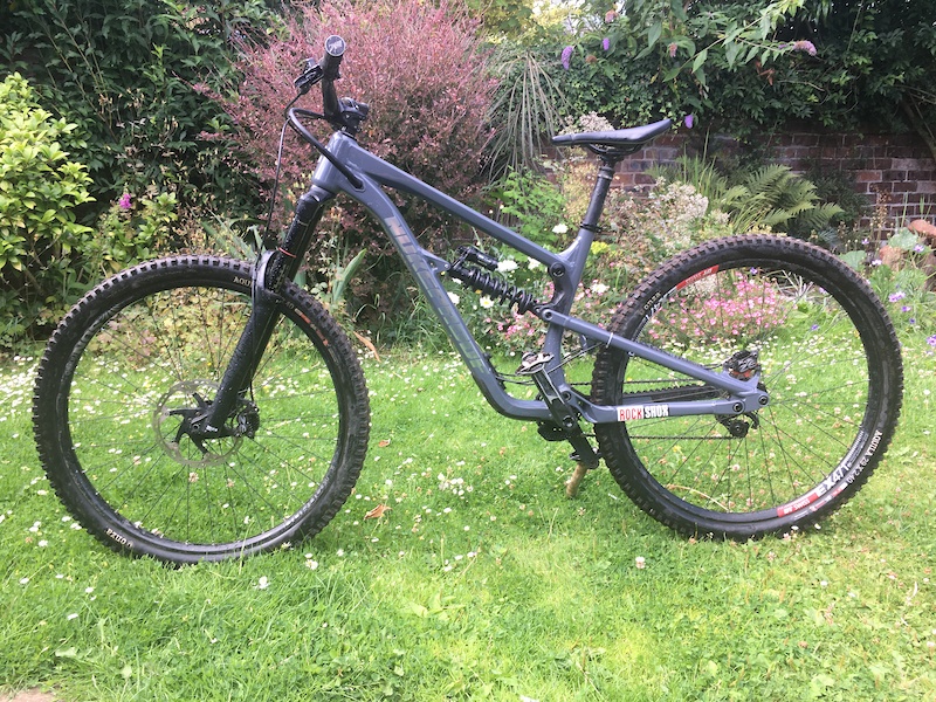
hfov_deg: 61.7
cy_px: 351
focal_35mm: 29
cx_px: 468
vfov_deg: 48.2
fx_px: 784
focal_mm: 4.15
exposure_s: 1/122
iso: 25
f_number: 2.2
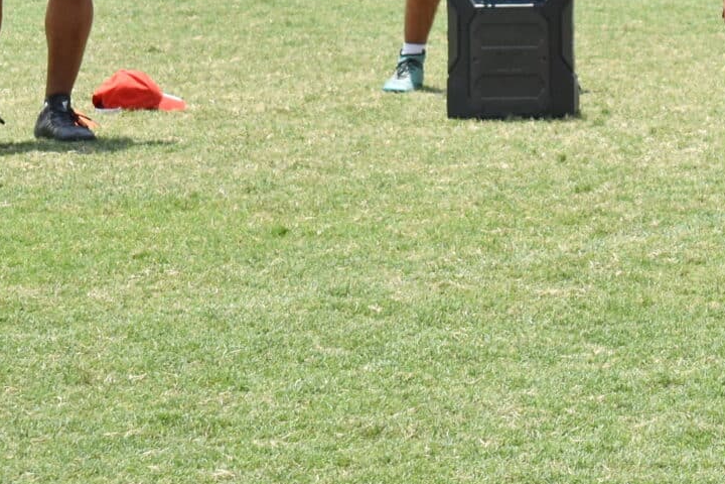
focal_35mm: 256
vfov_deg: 5.3
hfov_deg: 7.9
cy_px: -149
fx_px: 5155
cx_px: 1174
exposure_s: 1/1600
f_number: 5.6
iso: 400
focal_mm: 48
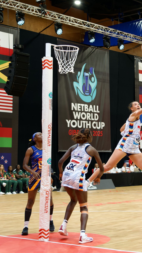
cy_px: 125
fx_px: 489
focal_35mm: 73
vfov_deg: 29.0
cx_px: 143
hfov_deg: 16.2
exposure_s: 1/160
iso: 1000
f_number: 4
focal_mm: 46
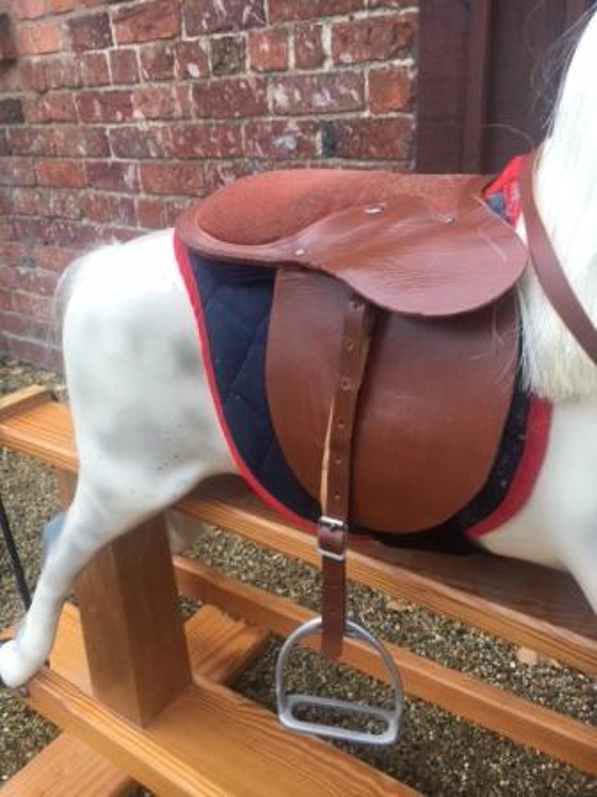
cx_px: 298
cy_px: 398
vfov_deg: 61.7
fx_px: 667
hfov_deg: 48.2
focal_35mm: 29
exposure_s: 1/50
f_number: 2.2
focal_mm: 4.15
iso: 25
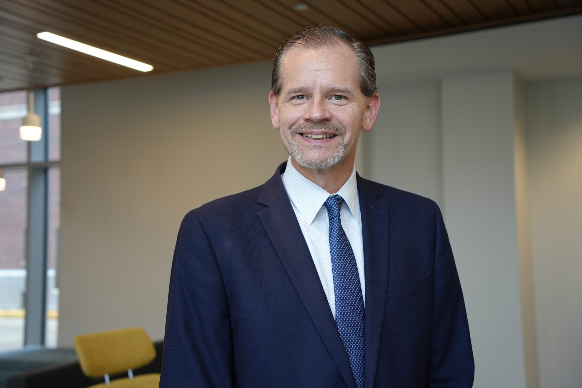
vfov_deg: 29.2
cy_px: 194
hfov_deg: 42.7
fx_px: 744
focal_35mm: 46
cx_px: 291
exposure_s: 1/160
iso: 640
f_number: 4
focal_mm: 46
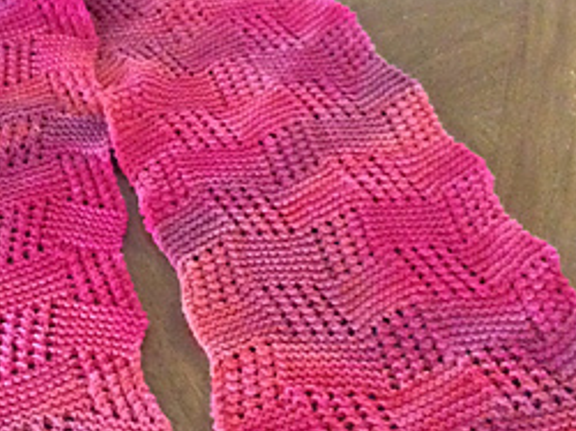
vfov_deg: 22.1
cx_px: 134
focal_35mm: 66
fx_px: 1097
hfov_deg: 28.9
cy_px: 308
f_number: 2.4
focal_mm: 3.3
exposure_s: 1/15
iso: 640
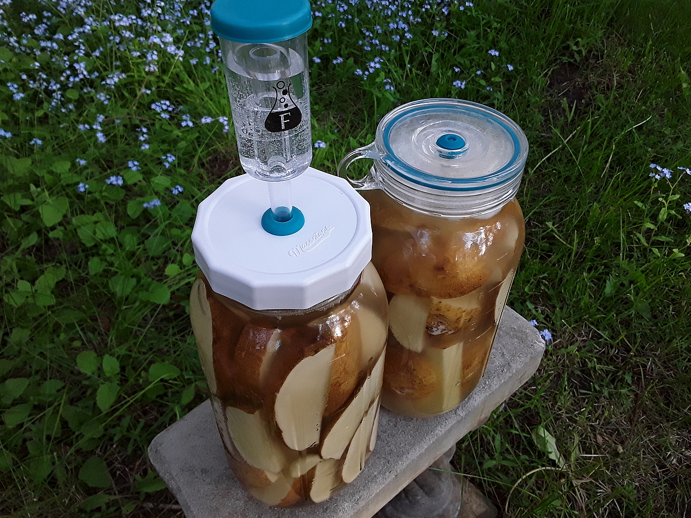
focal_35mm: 28
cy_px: 251
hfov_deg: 63.4
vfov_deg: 49.8
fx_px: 559
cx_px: 348
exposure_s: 1/120
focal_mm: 2.91
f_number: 1.9
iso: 80
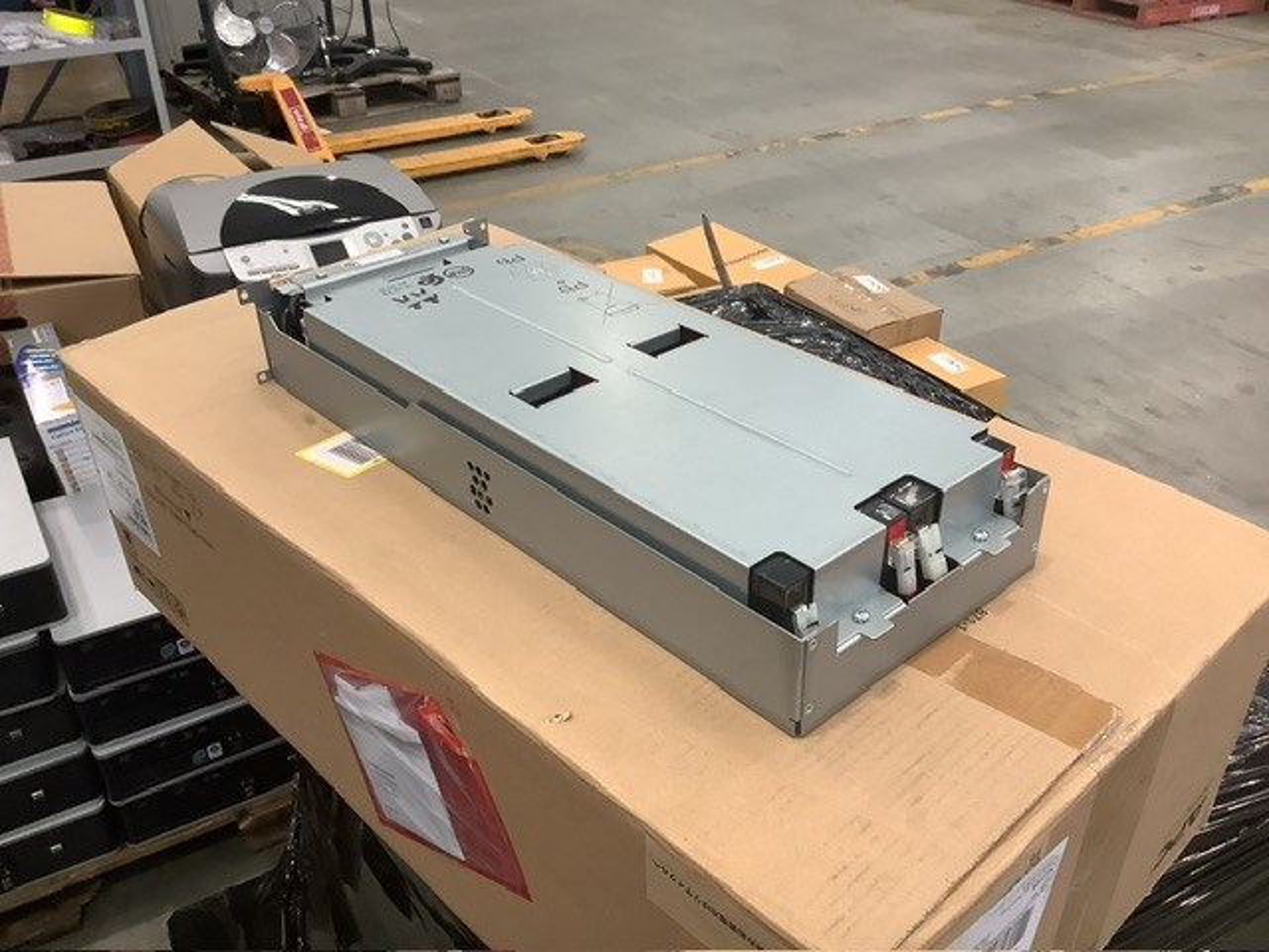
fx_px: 1136
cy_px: 476
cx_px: 634
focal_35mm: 31
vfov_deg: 45.4
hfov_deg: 58.4
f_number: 2.4
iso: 160
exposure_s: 1/50
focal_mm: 3.3
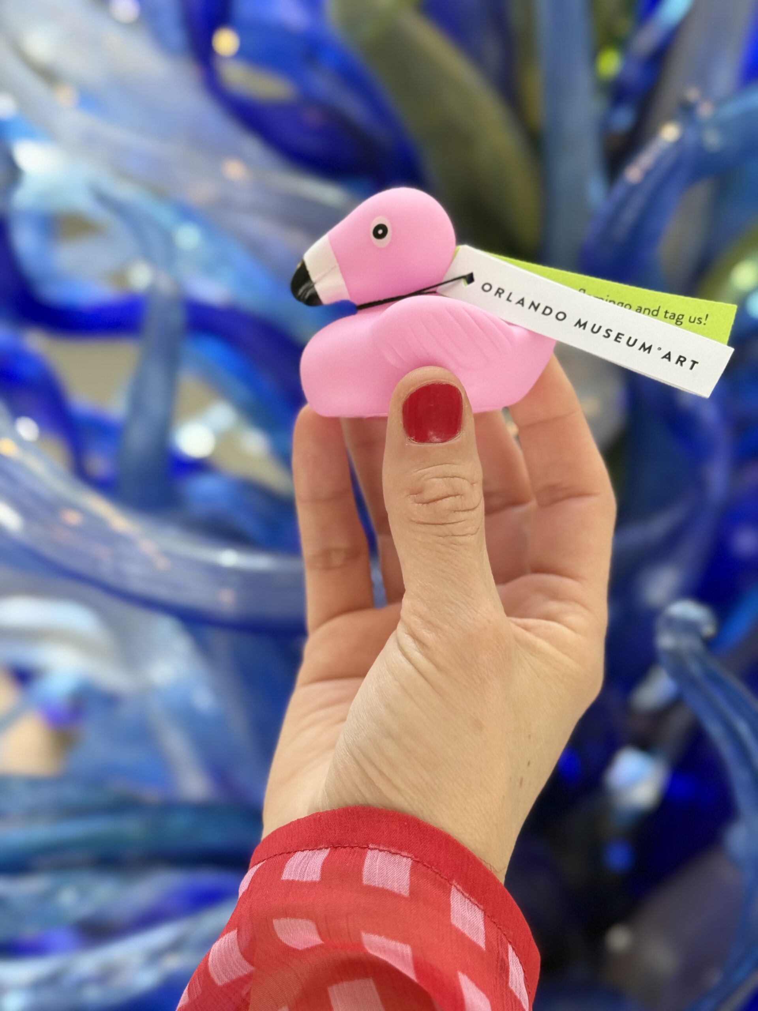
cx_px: 379
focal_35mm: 48
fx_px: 1401
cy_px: 506
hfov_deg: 30.3
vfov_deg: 39.7
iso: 100
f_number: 1.78
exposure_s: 1/307
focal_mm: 6.76
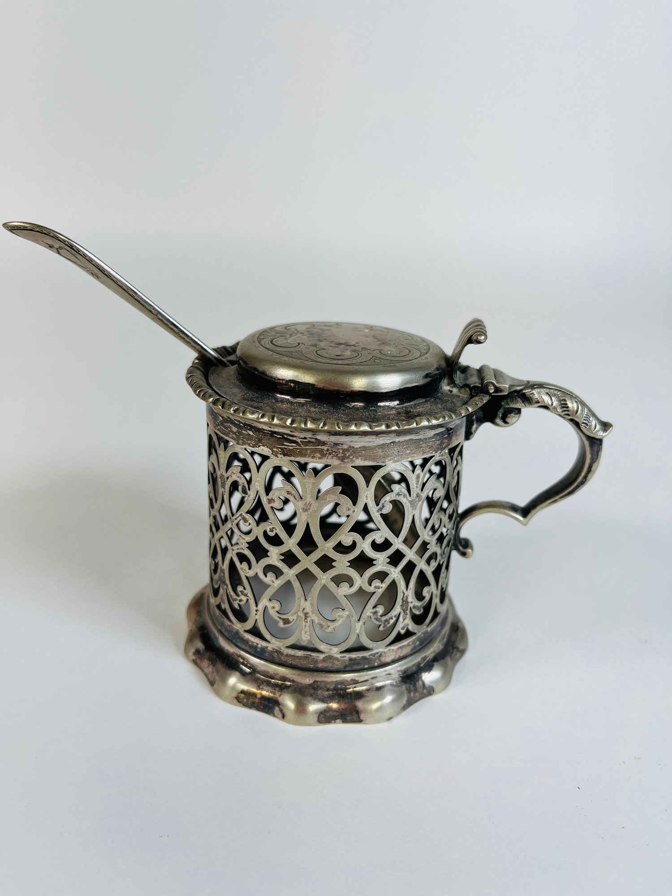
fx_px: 673
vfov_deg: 67.3
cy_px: 448
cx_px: 336
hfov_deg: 53.1
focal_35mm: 26
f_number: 1.6
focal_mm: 5.1
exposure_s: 1/120
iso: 50
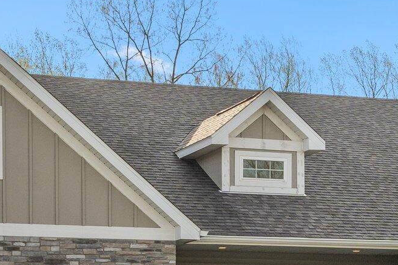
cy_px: 328
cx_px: 221
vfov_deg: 12.9
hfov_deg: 19.8
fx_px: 1138
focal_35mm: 103
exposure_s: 1/320
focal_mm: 22.6
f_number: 9
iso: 320
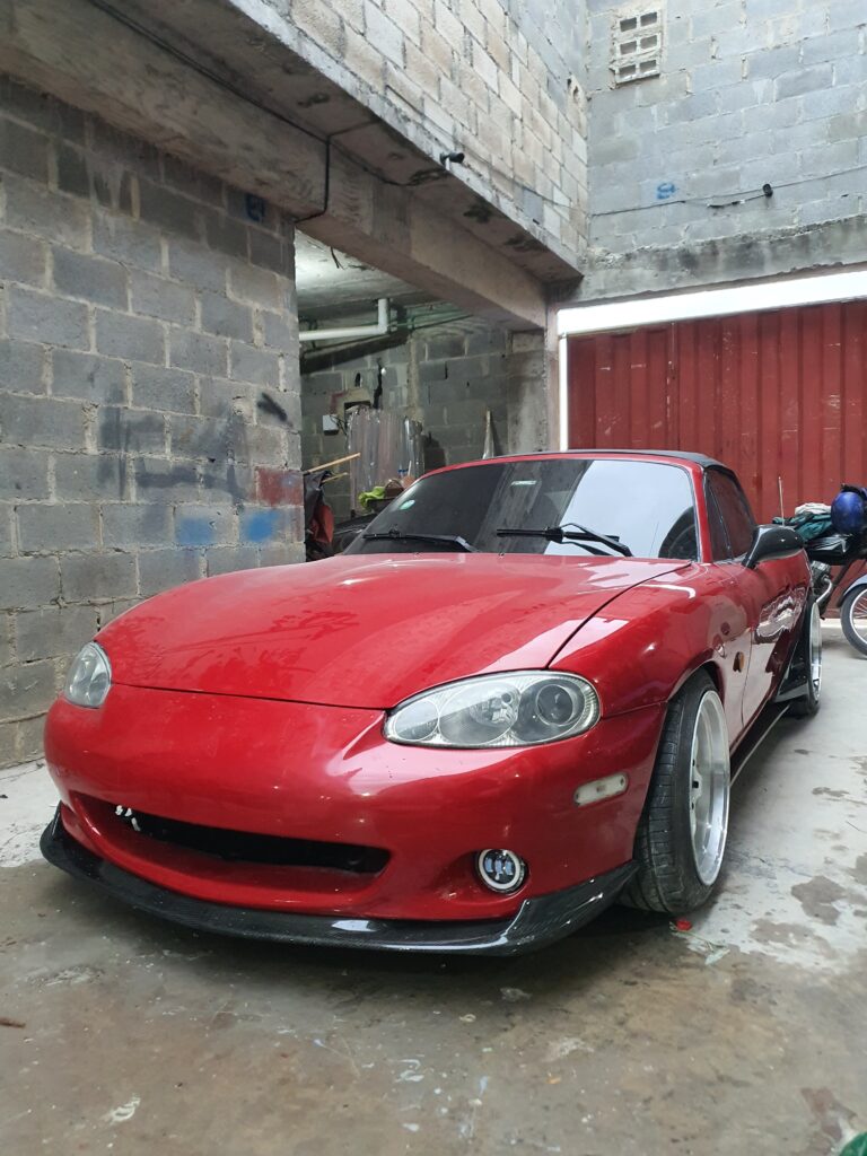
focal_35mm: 26
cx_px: 434
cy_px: 578
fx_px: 868
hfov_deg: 53.1
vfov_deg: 67.3
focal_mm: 4.3
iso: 500
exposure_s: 1/40
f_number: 1.5
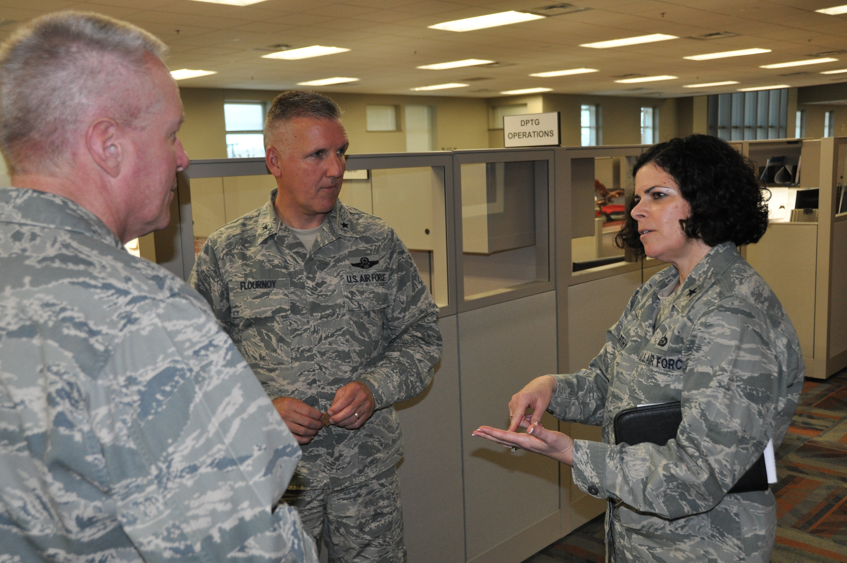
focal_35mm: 36
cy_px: 282
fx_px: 846
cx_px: 424
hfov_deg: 53.2
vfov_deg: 36.8
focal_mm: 24
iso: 800
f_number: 3.8
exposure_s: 1/60
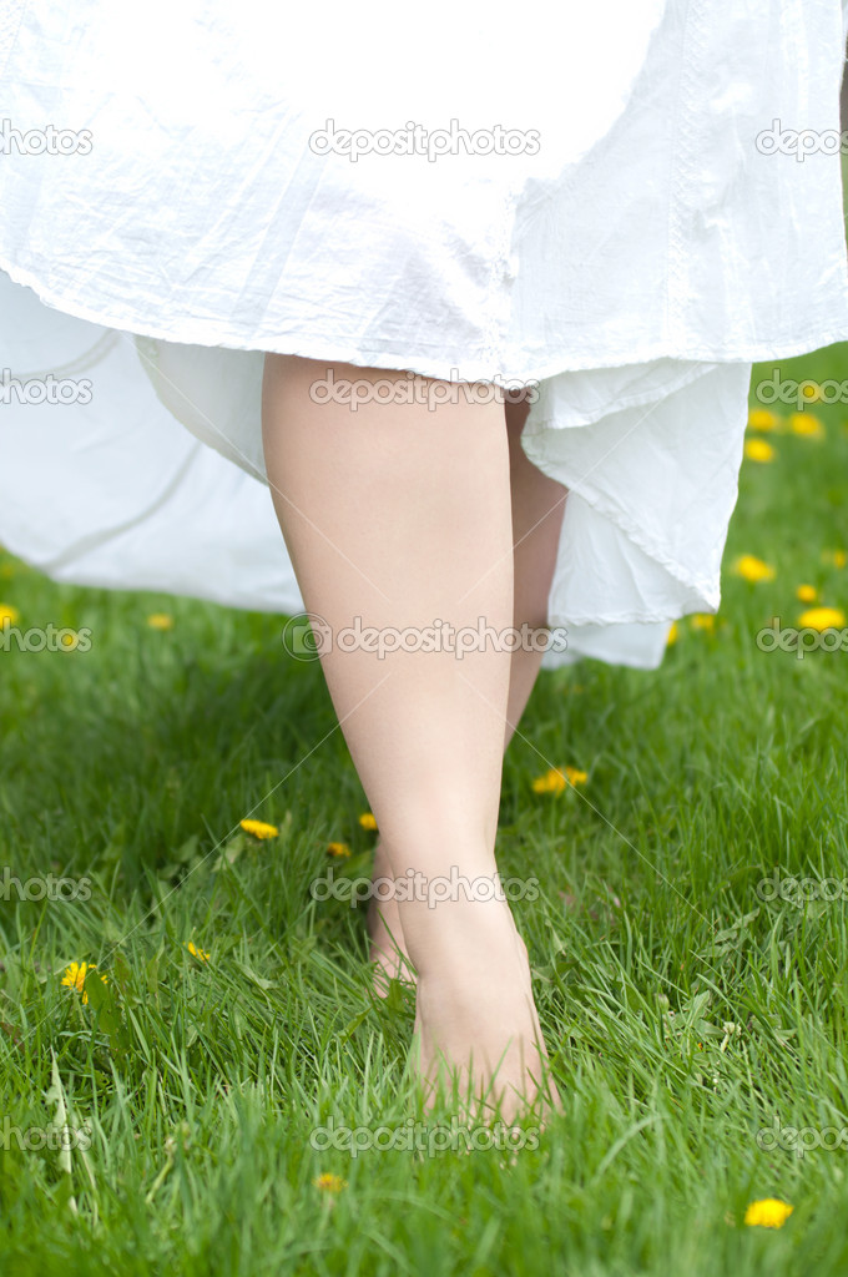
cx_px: 424
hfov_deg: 13.0
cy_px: 638
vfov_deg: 19.5
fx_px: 3720
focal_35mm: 105
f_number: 3.5
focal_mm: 70
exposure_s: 1/250
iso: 100
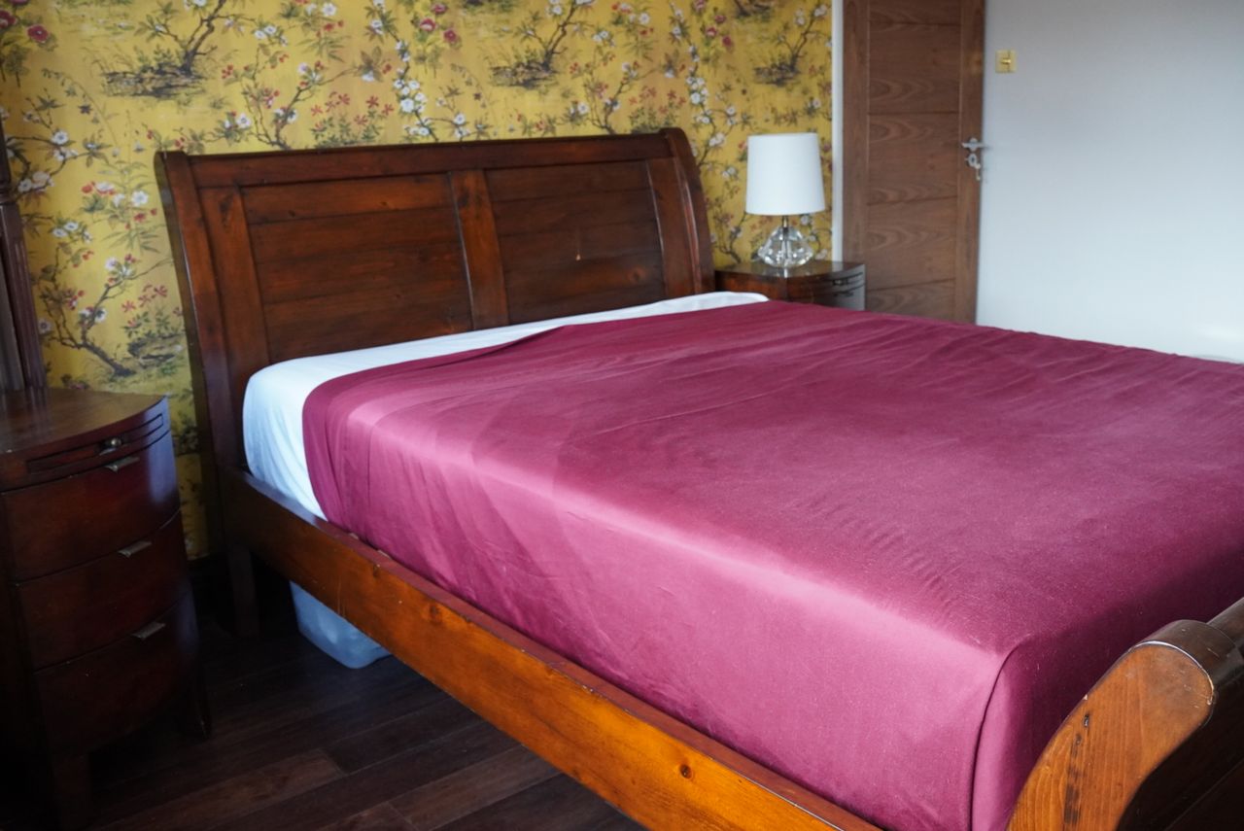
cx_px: 622
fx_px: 1120
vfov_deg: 40.7
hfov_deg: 58.1
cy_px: 416
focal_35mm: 32
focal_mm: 21.6
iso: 2500
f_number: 5.6
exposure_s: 1/200
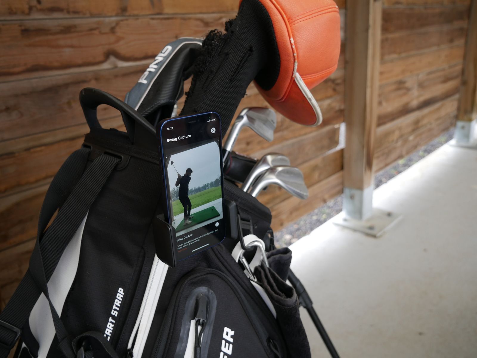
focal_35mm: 30
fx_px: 414
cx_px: 238
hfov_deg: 59.9
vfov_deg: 46.8
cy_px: 179
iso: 400
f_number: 3.7
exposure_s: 1/60
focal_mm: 15
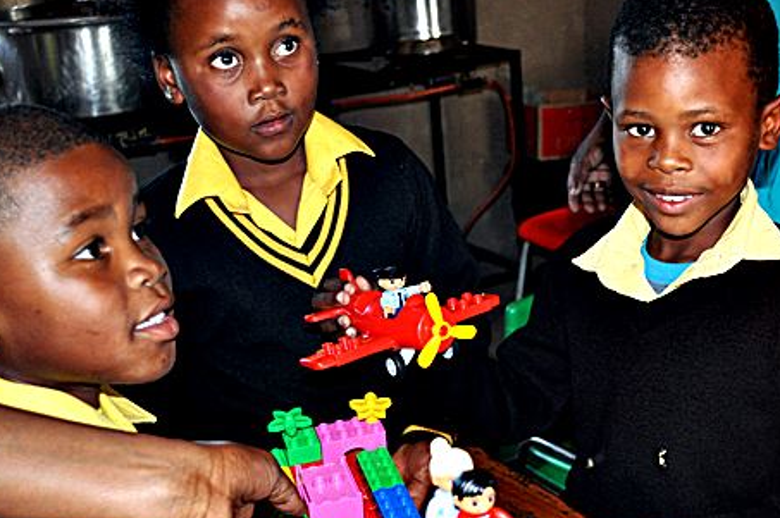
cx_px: 492
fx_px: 1248
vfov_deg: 23.4
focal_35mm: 58
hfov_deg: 34.5
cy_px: 328
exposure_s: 1/60
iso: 800
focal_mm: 29
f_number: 4.5
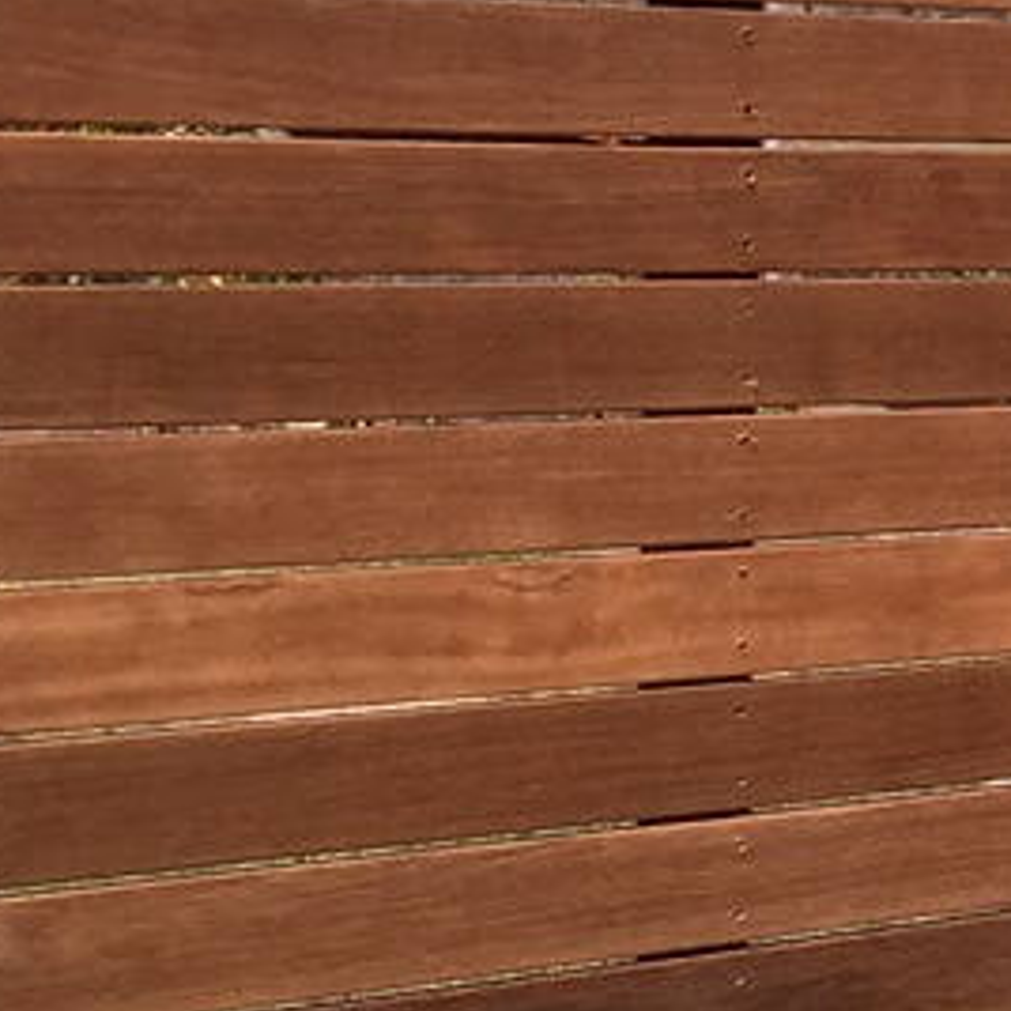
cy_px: 460
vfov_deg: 11.2
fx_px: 5155
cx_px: 2448
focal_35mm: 156
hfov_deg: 9.8
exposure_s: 1/1647
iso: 32
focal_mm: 4.15
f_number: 2.2
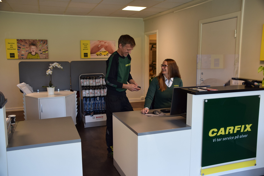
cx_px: 132
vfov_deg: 36.9
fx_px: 264
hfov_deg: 53.1
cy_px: 88
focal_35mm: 36
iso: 400
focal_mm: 24
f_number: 4
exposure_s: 1/80
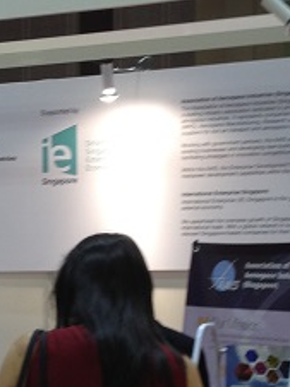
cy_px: 274
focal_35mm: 124
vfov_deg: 15.9
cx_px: -70
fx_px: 1388
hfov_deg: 11.7
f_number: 2.4
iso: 50
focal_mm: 4.28
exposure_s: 1/24
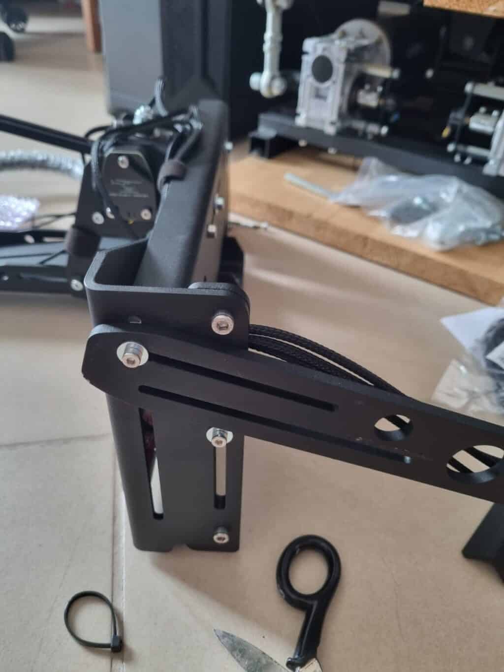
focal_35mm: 26
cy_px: 336
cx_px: 252
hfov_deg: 53.1
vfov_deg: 67.3
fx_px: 505
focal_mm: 5.4
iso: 400
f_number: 1.8
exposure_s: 1/50
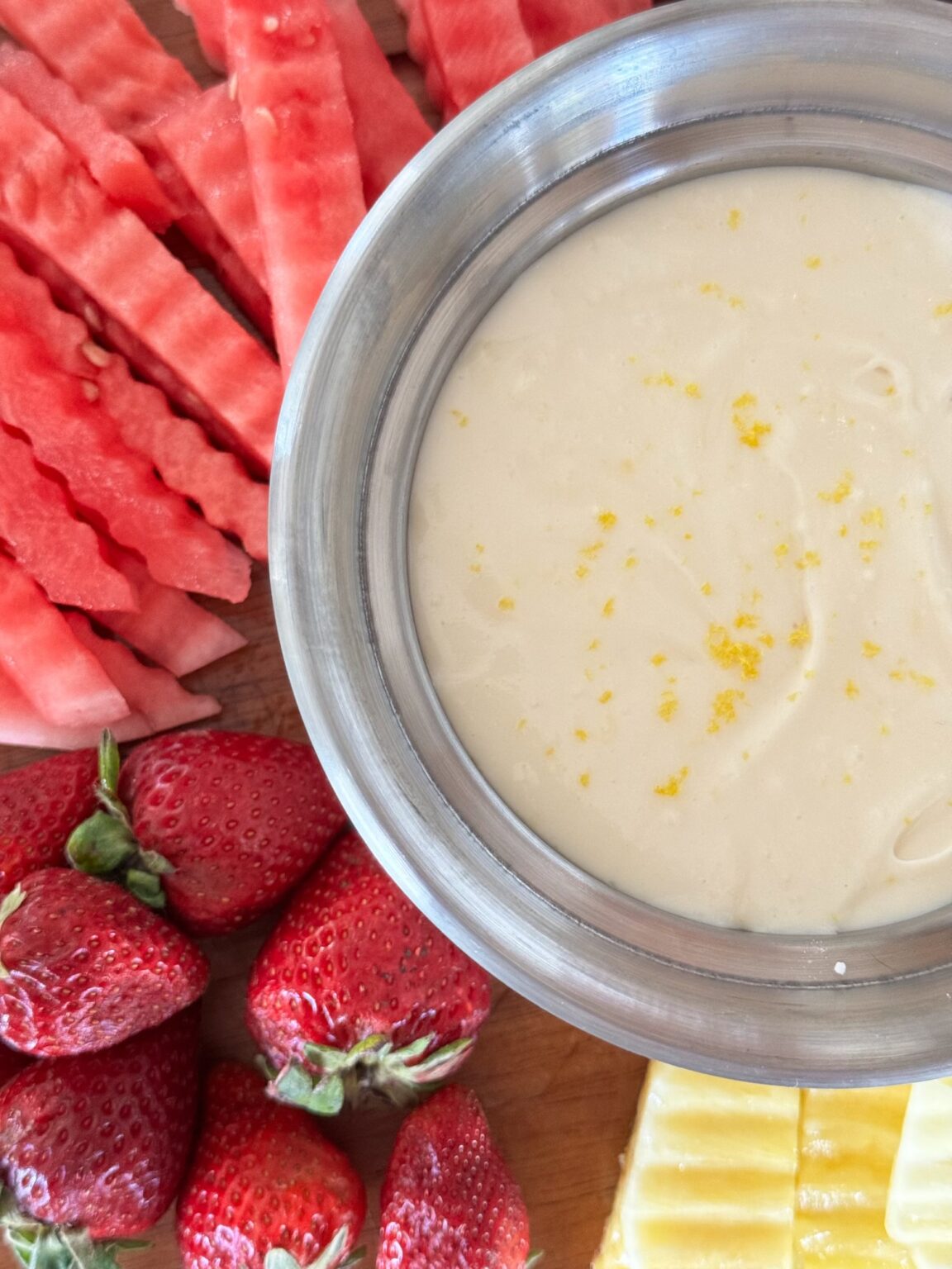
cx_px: 476
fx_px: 1760
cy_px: 634
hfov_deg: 30.3
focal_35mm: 48
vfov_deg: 39.7
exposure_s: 1/40
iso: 250
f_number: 1.8
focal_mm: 6.76
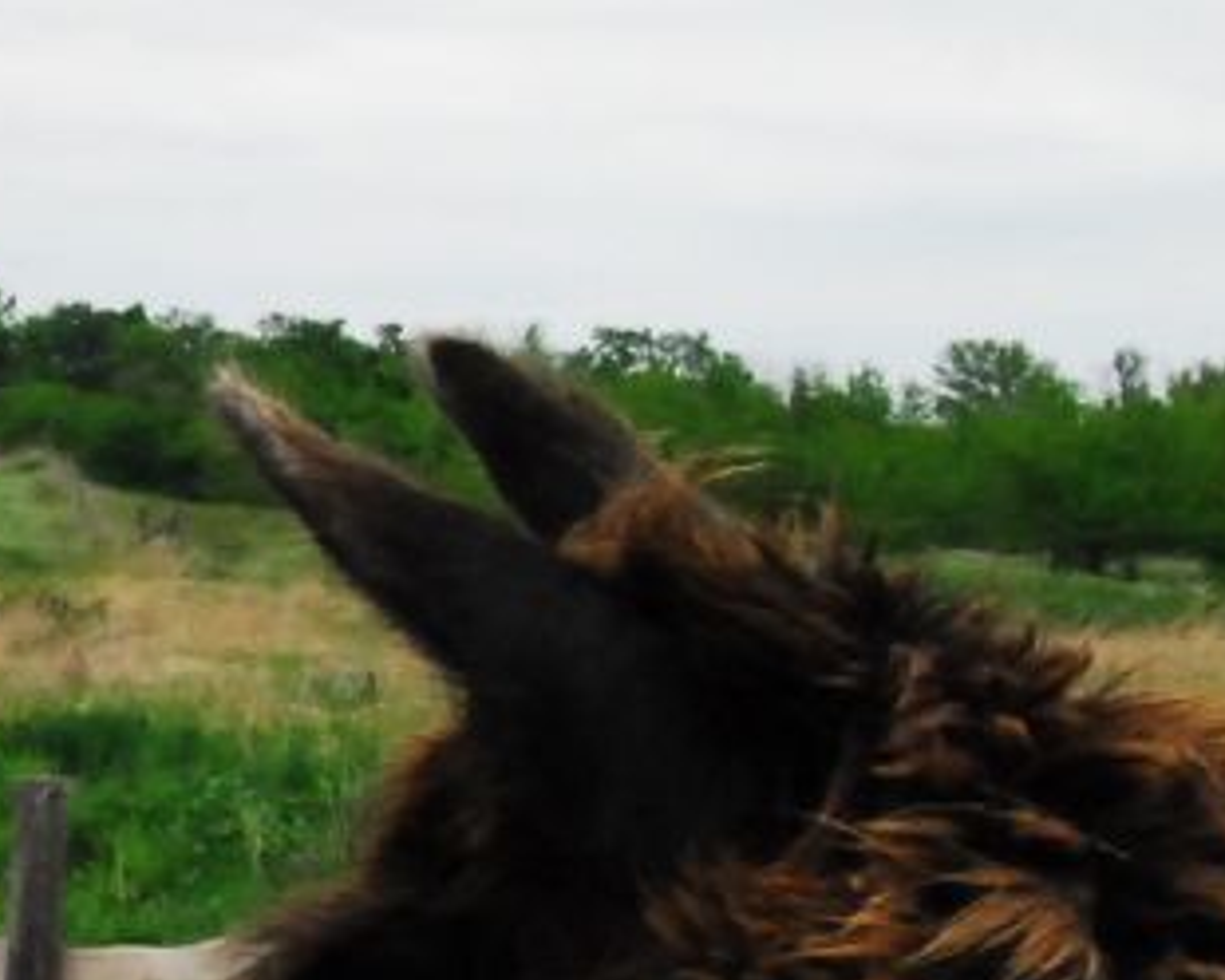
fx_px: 7179
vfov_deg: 7.7
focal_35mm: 198
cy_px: 1294
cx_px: -502
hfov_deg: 9.5
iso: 1250
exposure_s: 1/640
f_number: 13
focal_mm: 34
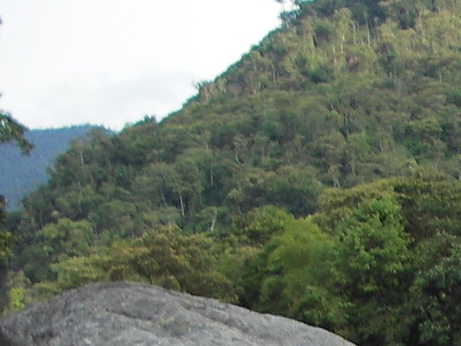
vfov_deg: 9.6
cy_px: 646
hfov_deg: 12.4
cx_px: 816
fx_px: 1945
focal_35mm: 146
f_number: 3.3
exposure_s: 1/160
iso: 50
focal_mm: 6.3
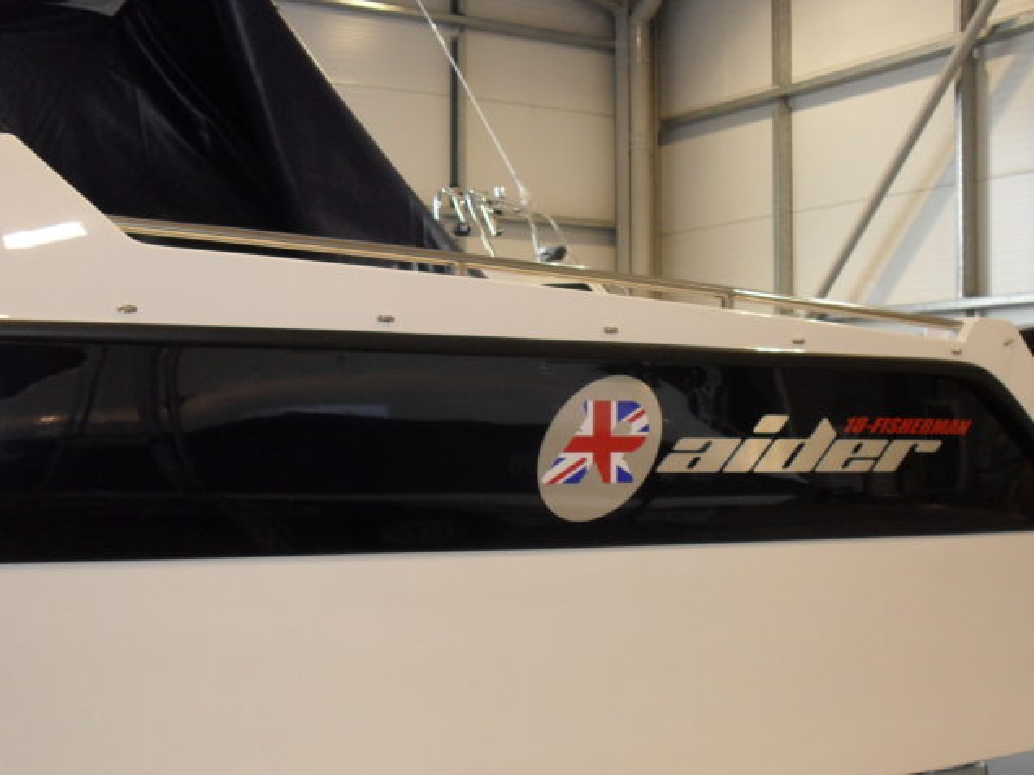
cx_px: 572
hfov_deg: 42.9
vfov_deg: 32.7
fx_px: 1314
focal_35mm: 44
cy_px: 478
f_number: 3.2
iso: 200
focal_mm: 6.3
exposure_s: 1/45
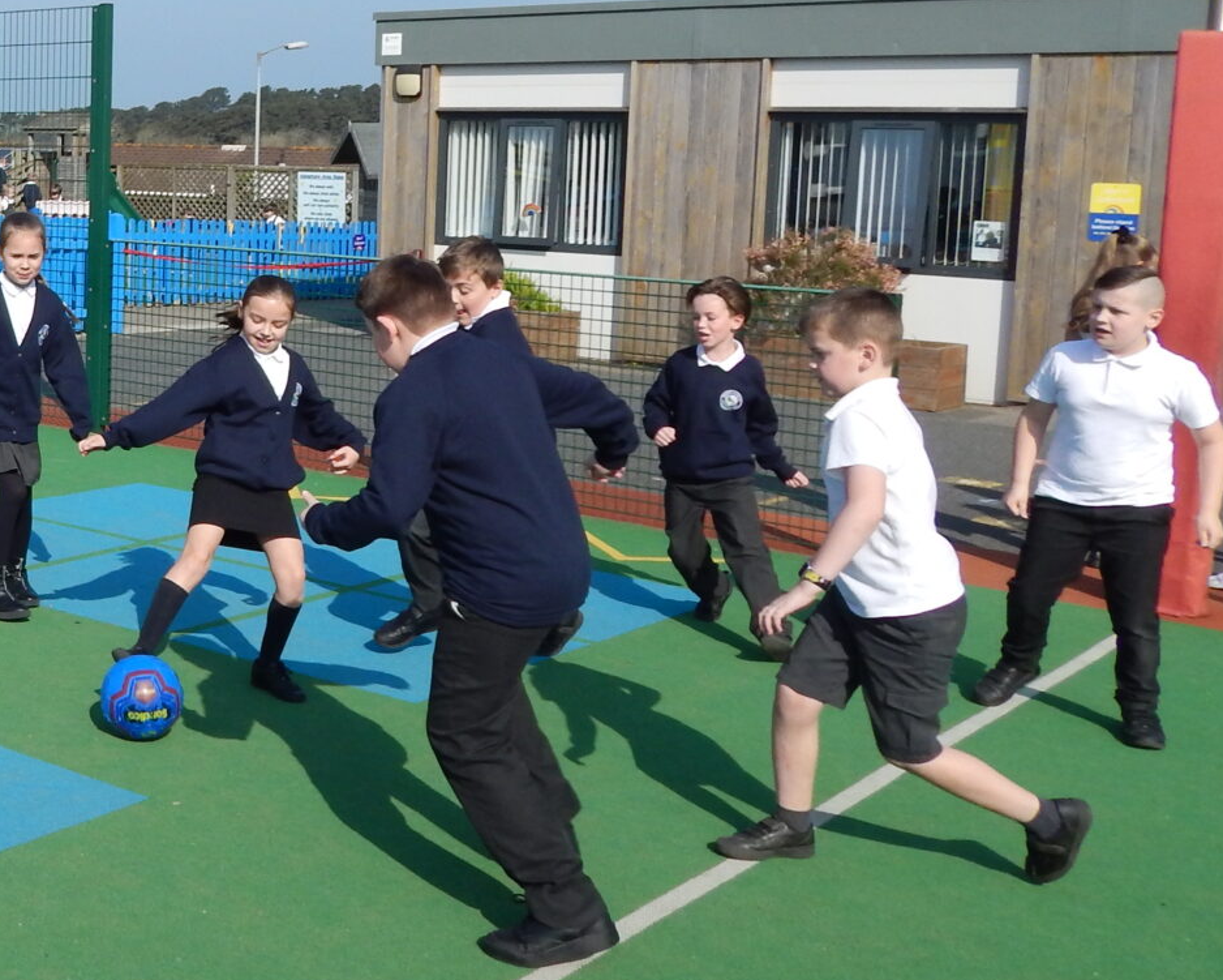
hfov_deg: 33.4
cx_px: -108
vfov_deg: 30.6
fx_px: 1774
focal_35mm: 49
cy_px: 311
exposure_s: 1/640
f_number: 6
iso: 125
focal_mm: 4
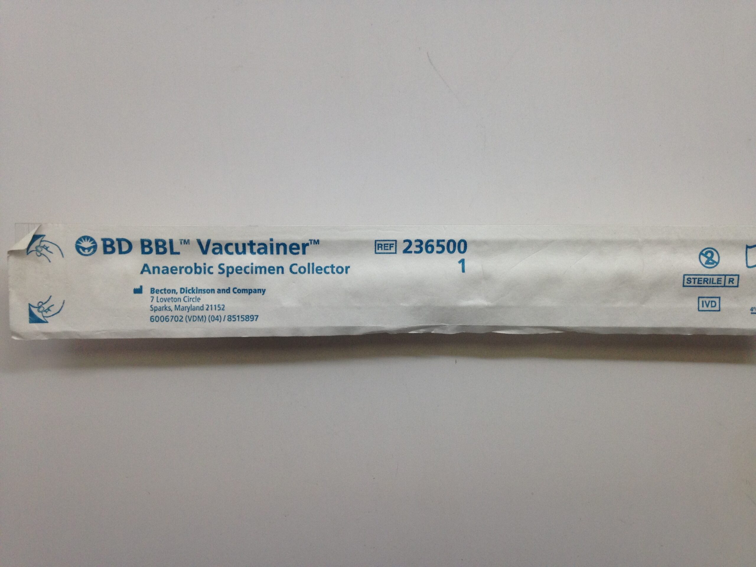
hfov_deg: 55.4
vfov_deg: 42.9
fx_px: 721
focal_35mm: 33
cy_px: 284
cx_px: 378
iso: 80
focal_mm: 4.12
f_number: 2.4
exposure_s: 1/120
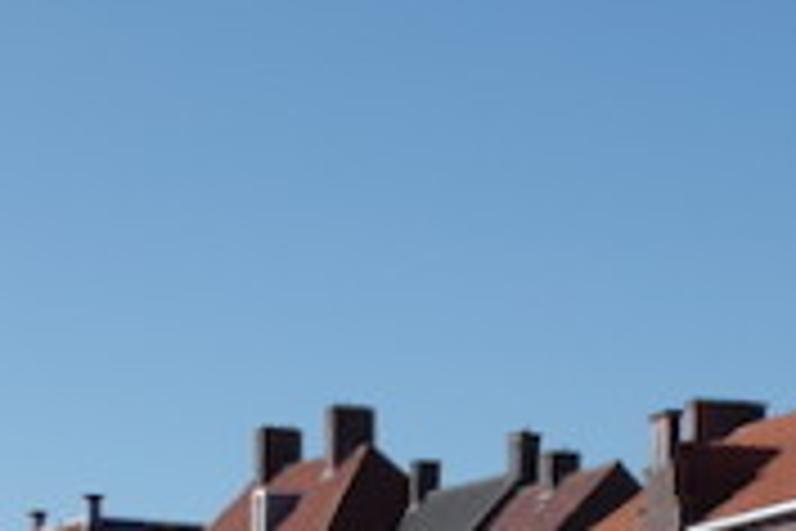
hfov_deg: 12.4
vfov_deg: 8.1
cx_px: 342
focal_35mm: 166
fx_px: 3670
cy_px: 778
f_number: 5.6
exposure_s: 1/1000
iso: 200
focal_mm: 33
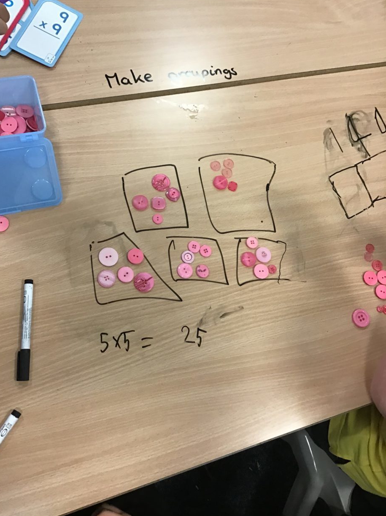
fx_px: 476
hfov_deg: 44.1
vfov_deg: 56.8
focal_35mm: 32
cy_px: 254
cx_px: 188
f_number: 2.4
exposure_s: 1/33
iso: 125
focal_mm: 3.3
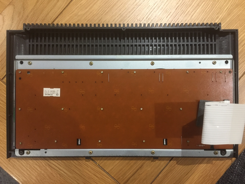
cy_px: 92
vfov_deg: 48.2
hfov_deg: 61.7
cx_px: 122
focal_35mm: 29
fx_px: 205
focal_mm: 4.15
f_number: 2.2
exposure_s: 1/33
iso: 250
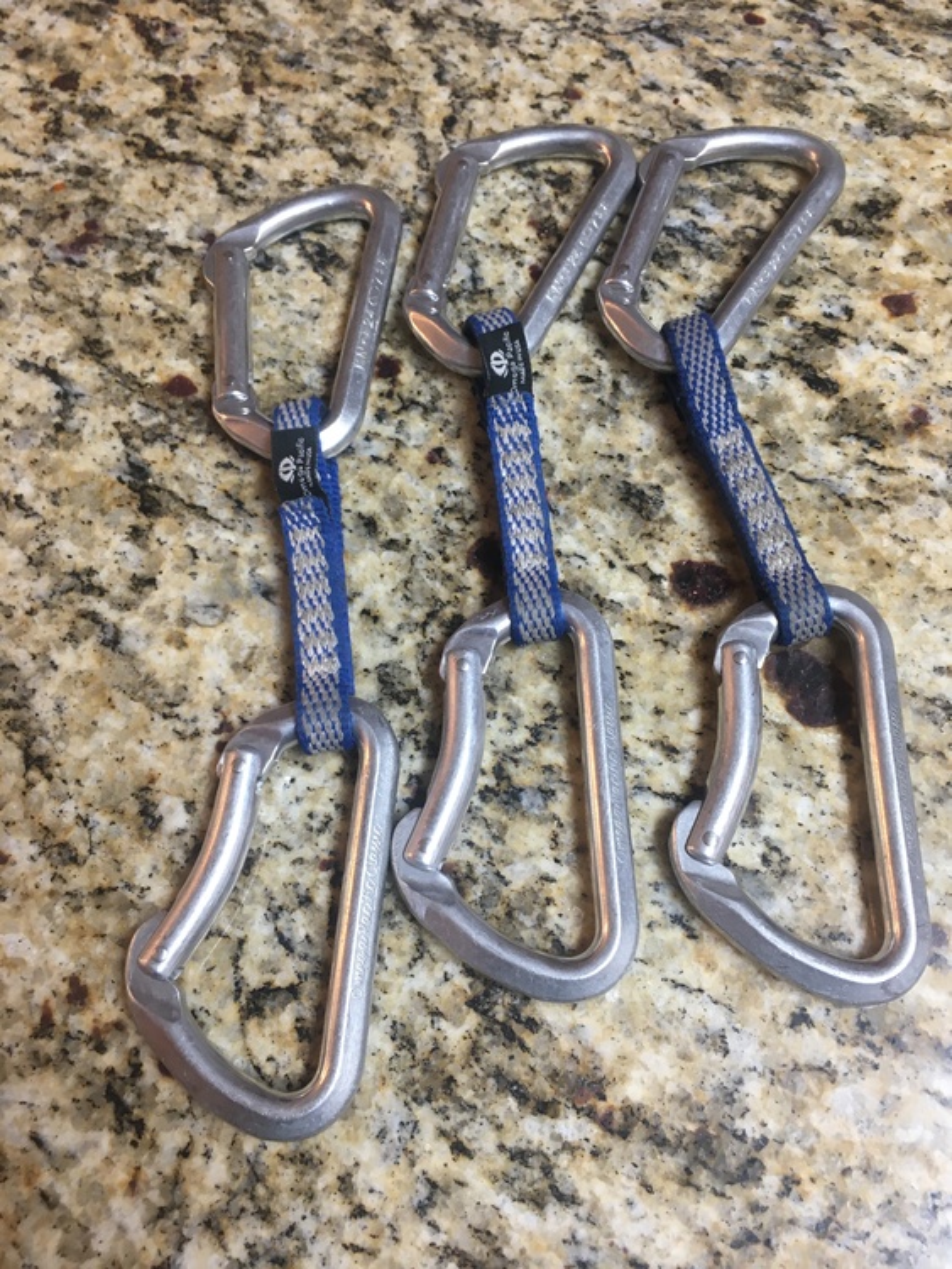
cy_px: 634
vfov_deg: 61.6
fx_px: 1063
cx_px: 476
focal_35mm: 29
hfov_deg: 48.3
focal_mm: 4.15
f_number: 2.2
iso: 50
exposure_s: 1/30
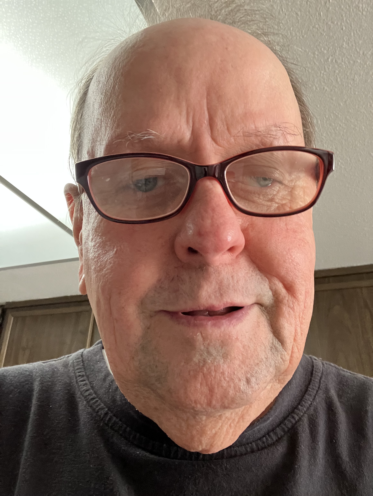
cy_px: 248
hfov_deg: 44.2
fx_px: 459
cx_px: 186
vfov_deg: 56.8
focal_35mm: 32
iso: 320
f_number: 2.2
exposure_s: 1/56
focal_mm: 2.87
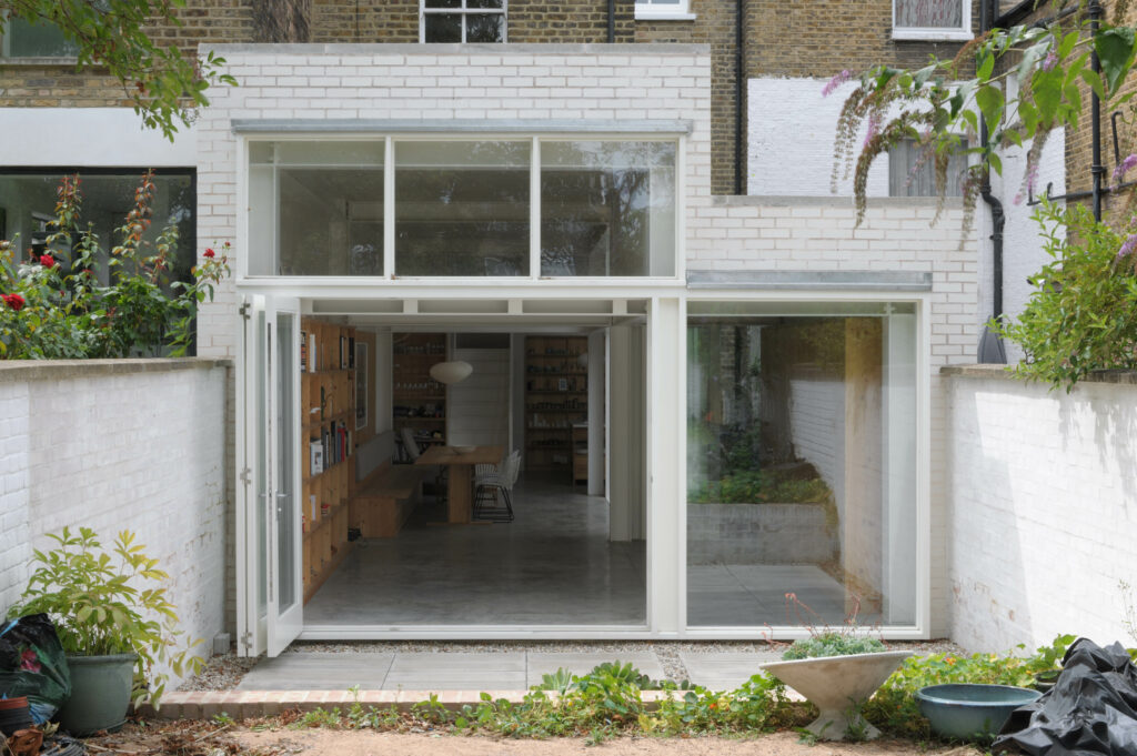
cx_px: 568
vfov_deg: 29.8
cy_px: 378
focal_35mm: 45
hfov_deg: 43.6
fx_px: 1420
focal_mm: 45
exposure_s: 1/10
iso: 100
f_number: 22
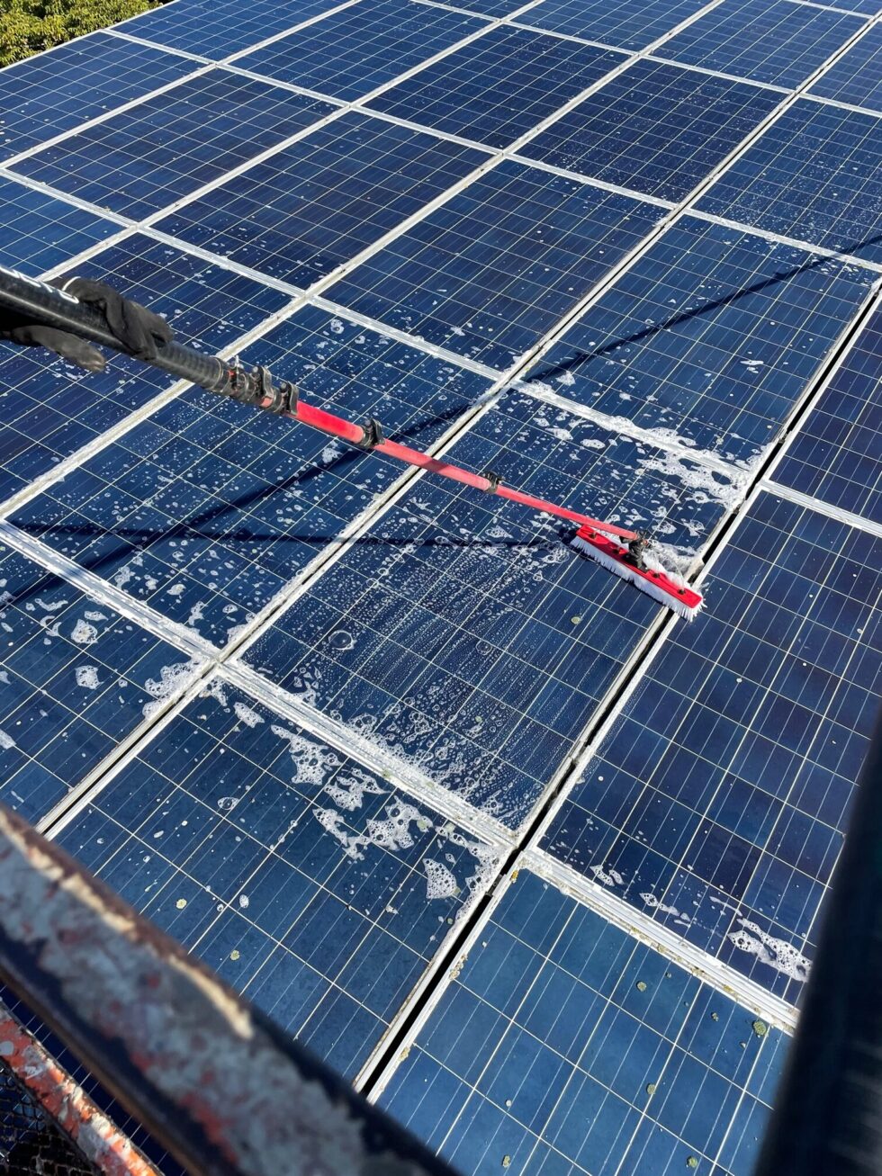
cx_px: 441
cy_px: 588
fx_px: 883
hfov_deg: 53.1
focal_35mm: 26
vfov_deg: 67.3
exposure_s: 1/2092
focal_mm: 4.2
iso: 32
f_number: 1.6
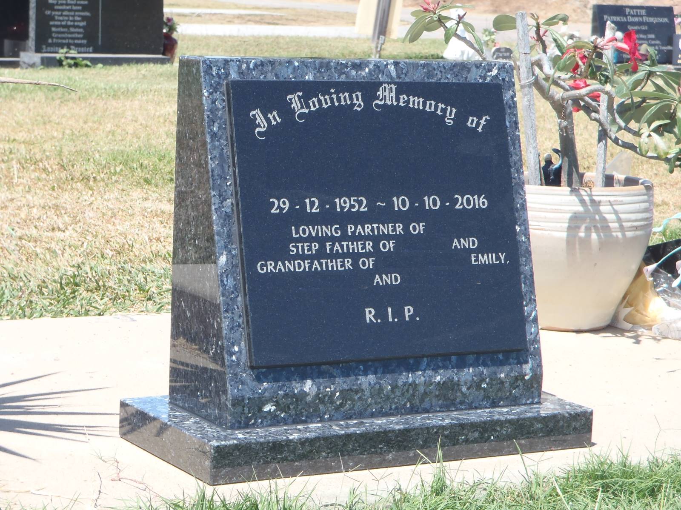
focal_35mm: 102
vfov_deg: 14.5
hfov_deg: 19.3
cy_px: 255
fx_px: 2006
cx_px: 340
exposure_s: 1/200
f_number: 5.1
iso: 80
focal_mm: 18.2
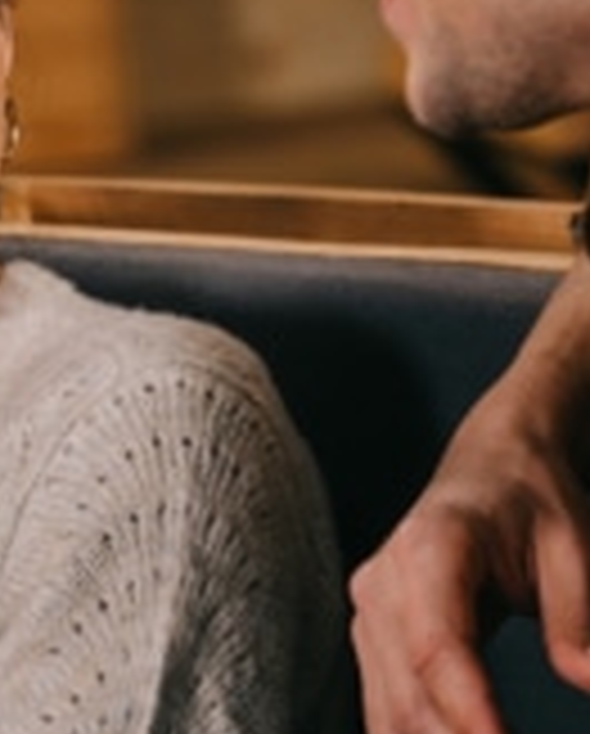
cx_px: -110
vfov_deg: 4.3
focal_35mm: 454
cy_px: 669
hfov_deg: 3.4
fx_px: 9882
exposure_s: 1/200
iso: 100
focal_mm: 112
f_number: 3.5
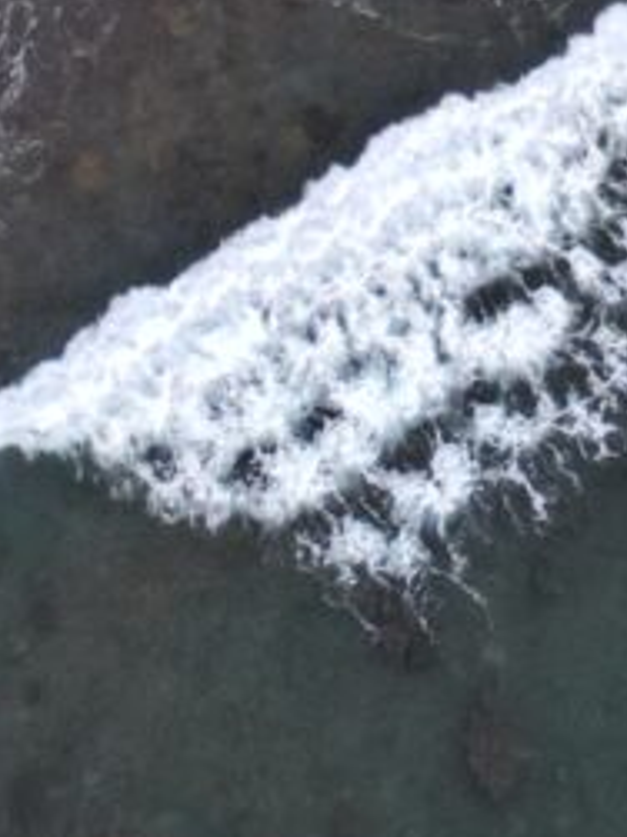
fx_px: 3553
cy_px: -1674
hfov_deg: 9.9
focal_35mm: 147
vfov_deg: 10.0
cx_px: 814
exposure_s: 1/15
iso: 110
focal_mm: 6.72
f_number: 1.7
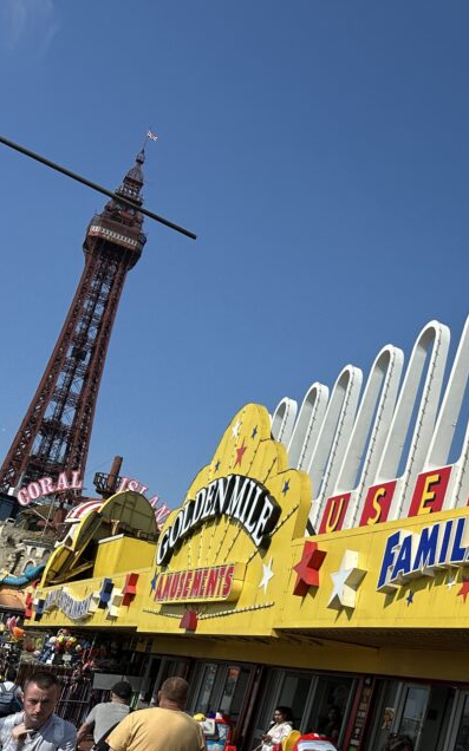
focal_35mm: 48
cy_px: 522
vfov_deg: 41.1
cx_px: 612
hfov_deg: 23.6
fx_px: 983
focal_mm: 6.86
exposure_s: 1/8929
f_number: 1.78
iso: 80
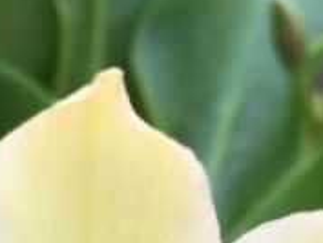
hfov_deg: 15.0
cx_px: 93
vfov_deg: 10.4
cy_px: 482
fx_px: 1223
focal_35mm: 131
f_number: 2.2
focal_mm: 4.15
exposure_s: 1/227
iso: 25
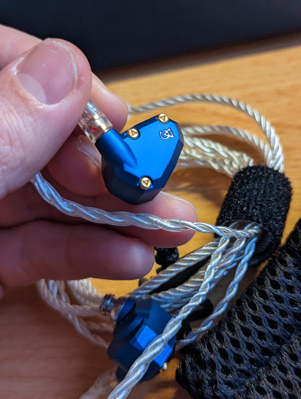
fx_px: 555
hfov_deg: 30.3
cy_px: 200
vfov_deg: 39.6
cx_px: 150
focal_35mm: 48
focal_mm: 6.81
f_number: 1.85
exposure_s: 1/49
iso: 308
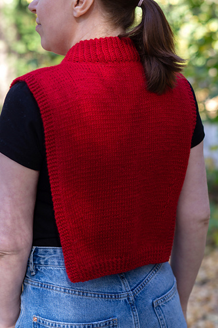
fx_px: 682
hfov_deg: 18.2
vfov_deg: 27.0
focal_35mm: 75
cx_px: 109
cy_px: 164
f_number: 2.8
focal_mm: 50
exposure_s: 1/100
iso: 200
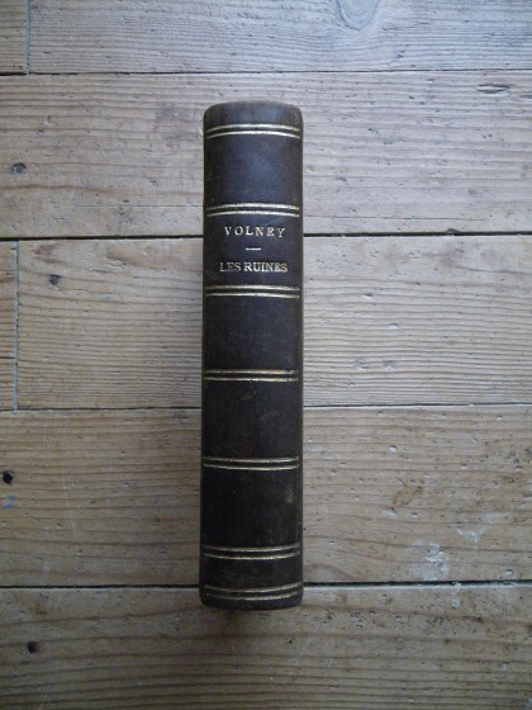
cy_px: 355
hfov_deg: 49.7
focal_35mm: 28
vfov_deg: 63.4
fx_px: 574
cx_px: 266
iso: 800
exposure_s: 1/25
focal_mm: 4.9
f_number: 2.6
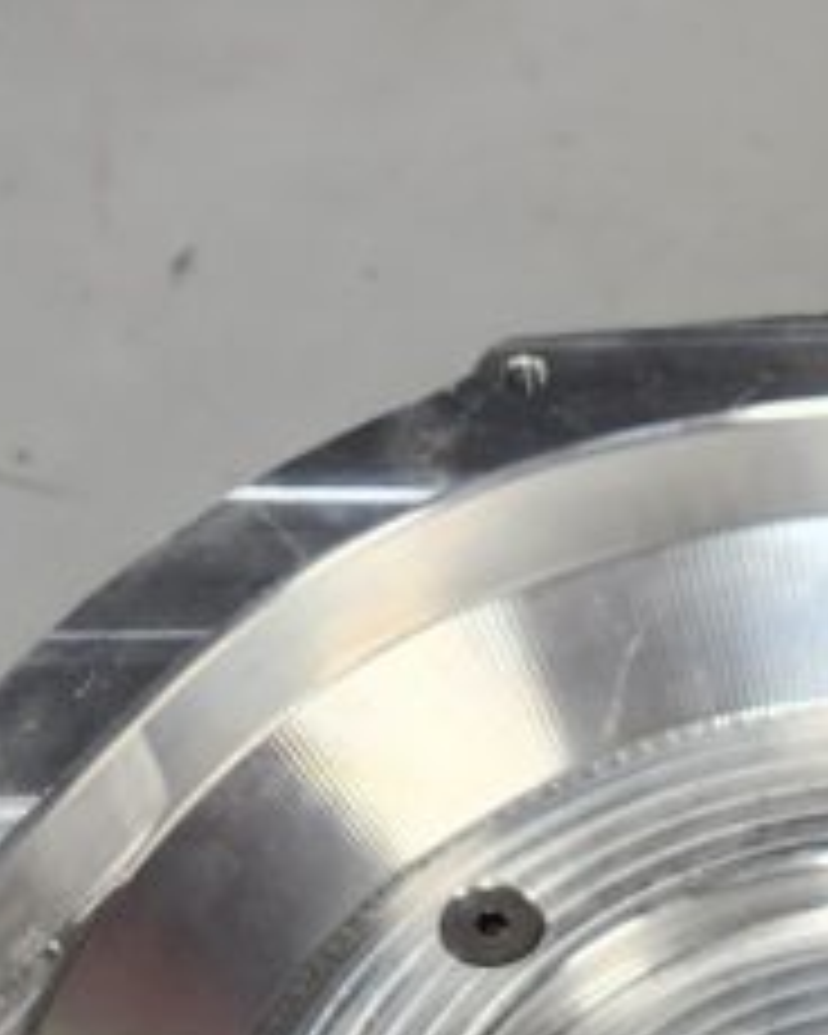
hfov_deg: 14.7
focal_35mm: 100
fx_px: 3063
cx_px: 1098
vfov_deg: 17.2
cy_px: 1570
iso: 100
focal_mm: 5.4
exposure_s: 1/180
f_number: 1.8
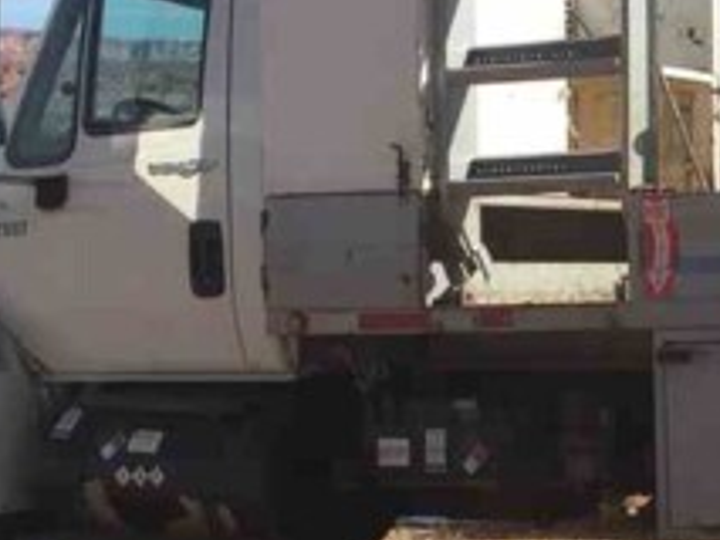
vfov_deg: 13.6
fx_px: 2268
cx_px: 936
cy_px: 307
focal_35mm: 109
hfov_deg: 17.0
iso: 25
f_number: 2.2
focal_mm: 4.15
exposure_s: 1/1789
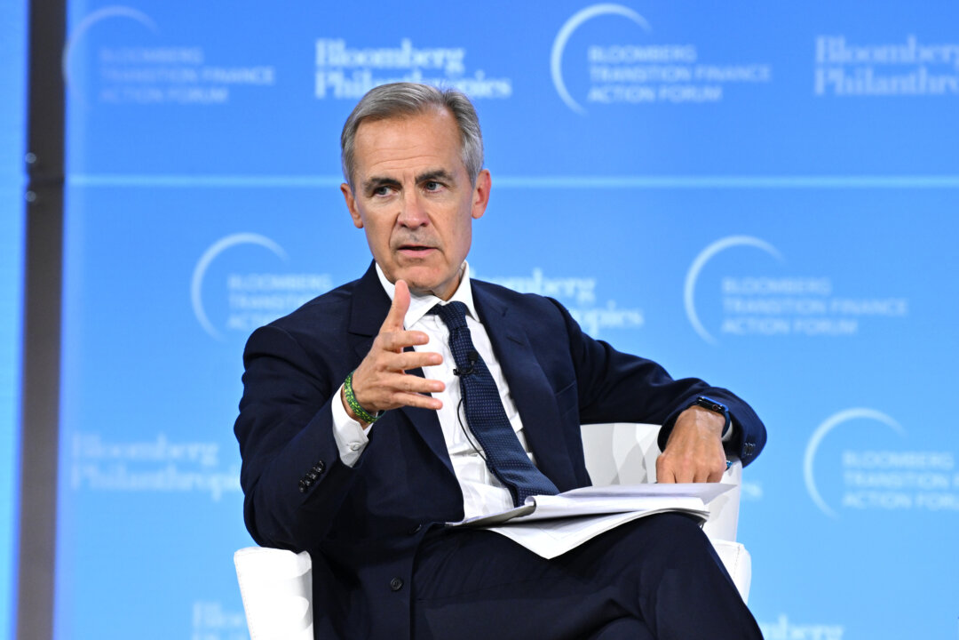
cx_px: 480
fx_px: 7991
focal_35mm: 300
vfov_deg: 4.6
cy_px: 320
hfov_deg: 6.9
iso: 1600
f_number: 4
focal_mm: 200
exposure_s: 1/320
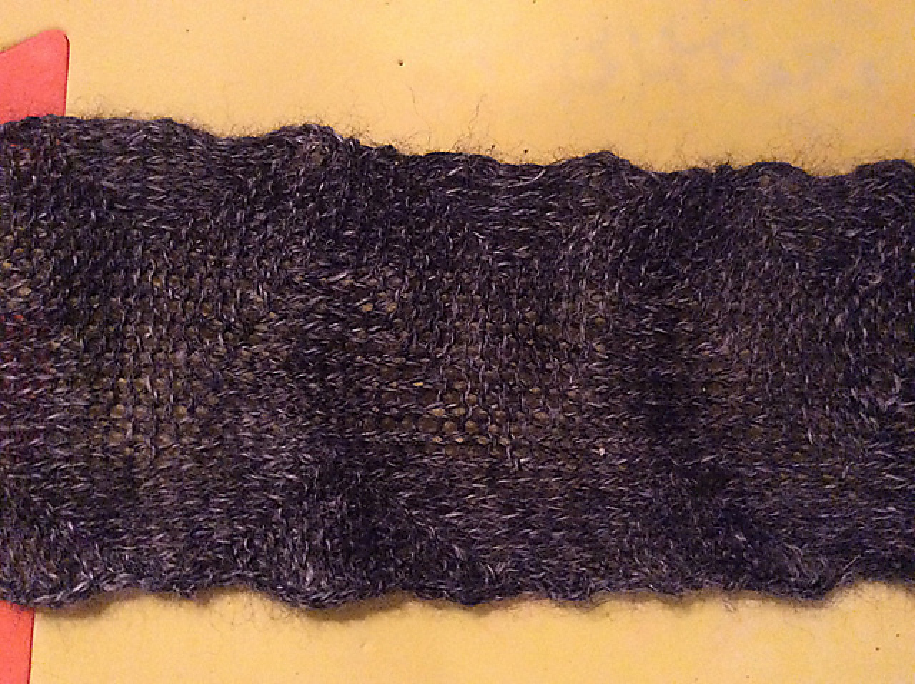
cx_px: 458
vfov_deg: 44.1
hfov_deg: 56.9
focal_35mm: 32
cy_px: 342
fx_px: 845
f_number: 2.4
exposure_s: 1/15
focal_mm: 3.3
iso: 640
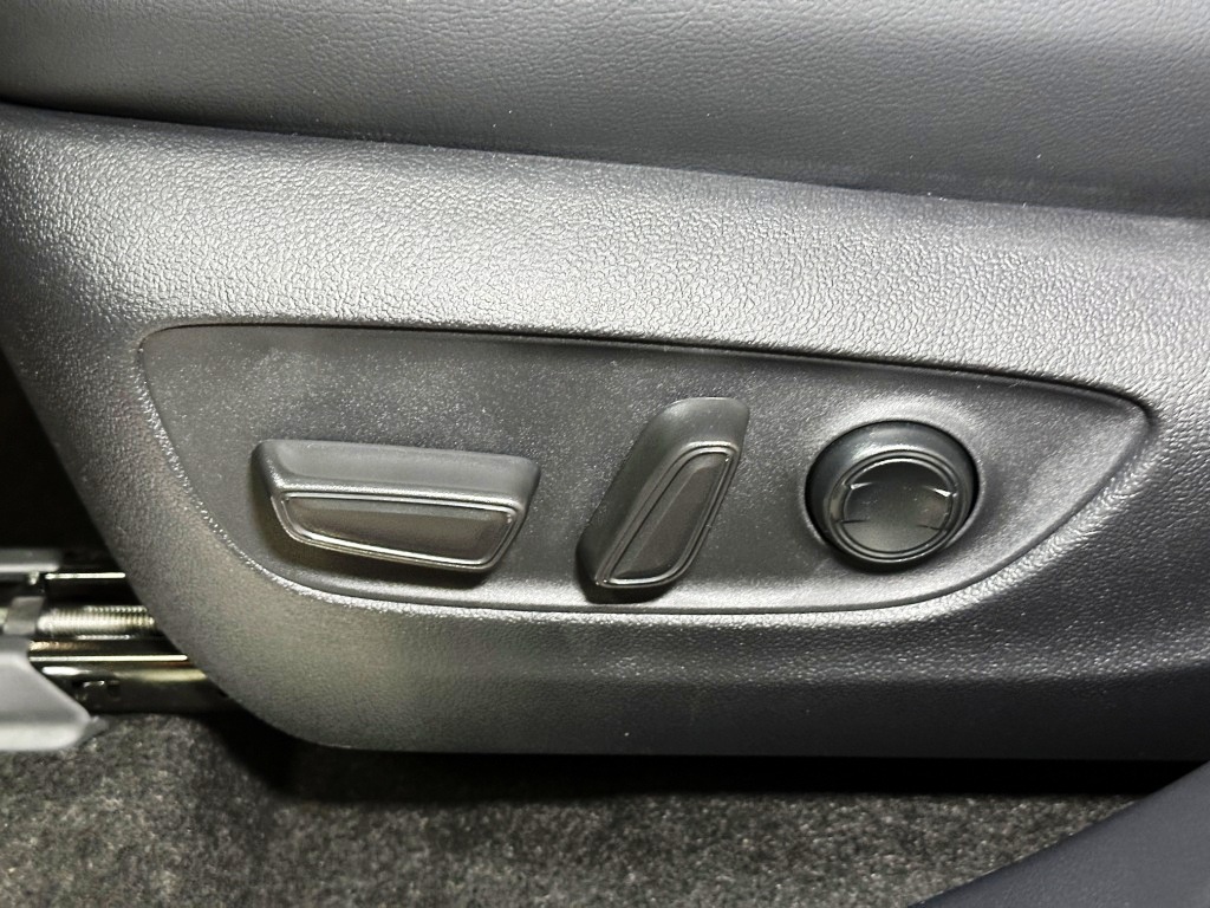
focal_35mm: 48
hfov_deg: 39.7
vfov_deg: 30.3
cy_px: 454
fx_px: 1678
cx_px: 605
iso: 640
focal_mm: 6.86
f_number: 1.78
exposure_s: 1/30
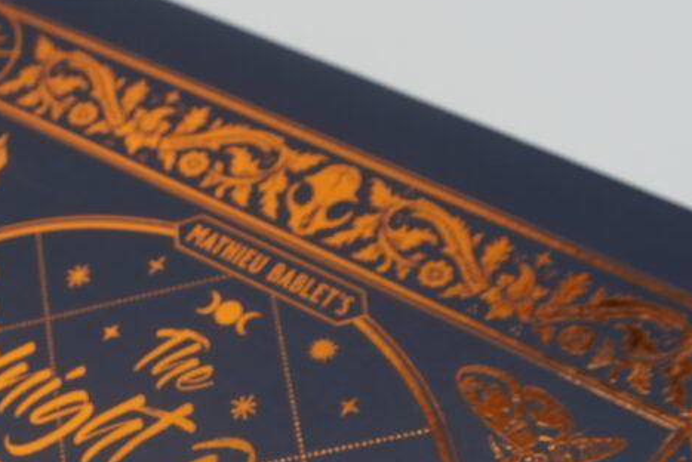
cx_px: -102
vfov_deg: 13.8
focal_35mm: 94
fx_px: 1801
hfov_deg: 20.5
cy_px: 665
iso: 100
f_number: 6.3
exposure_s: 1/125
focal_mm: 19
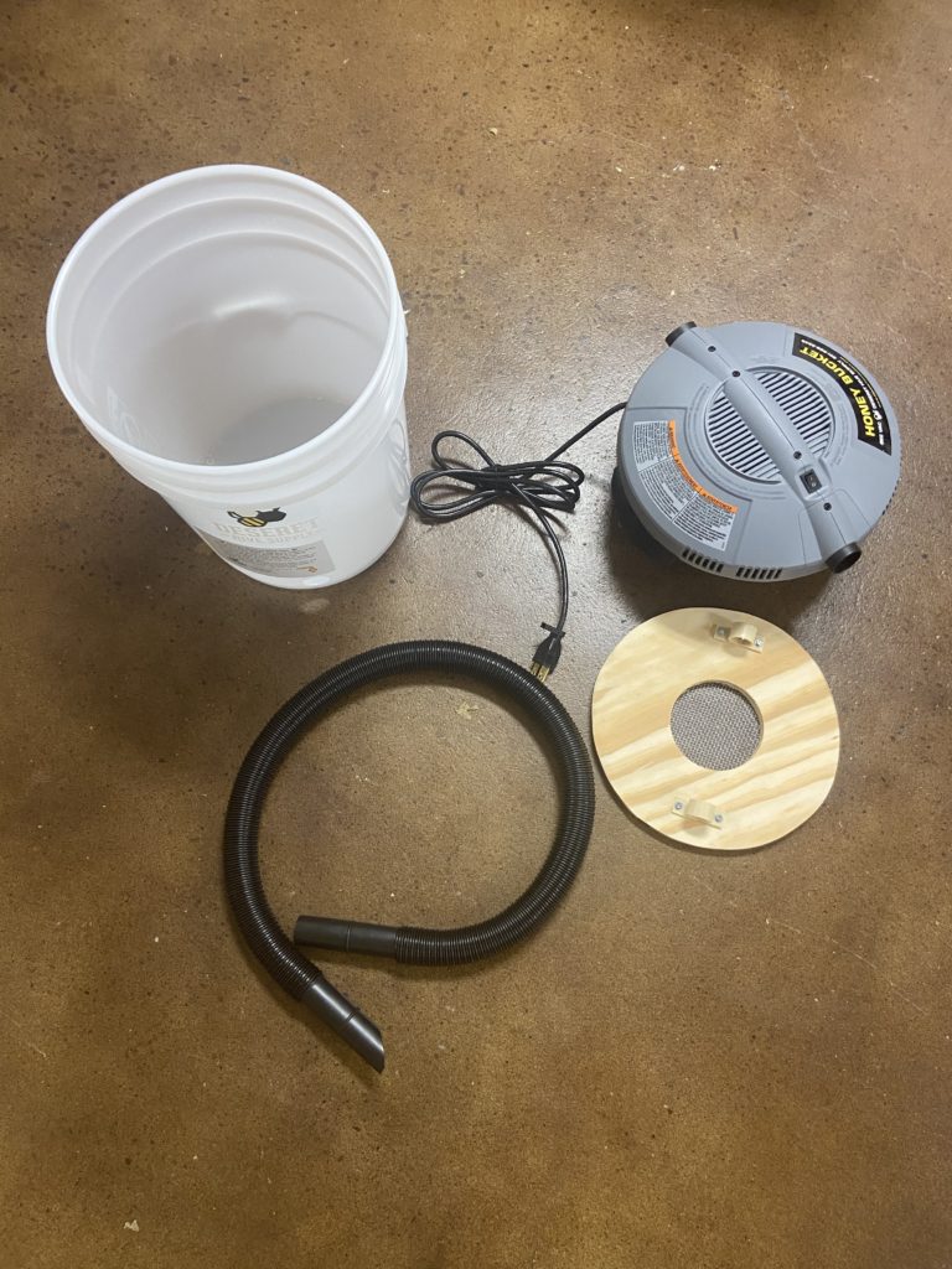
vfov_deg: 67.3
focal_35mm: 26
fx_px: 953
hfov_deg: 53.1
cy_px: 634
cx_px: 476
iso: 200
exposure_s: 1/60
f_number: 1.8
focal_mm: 4.25
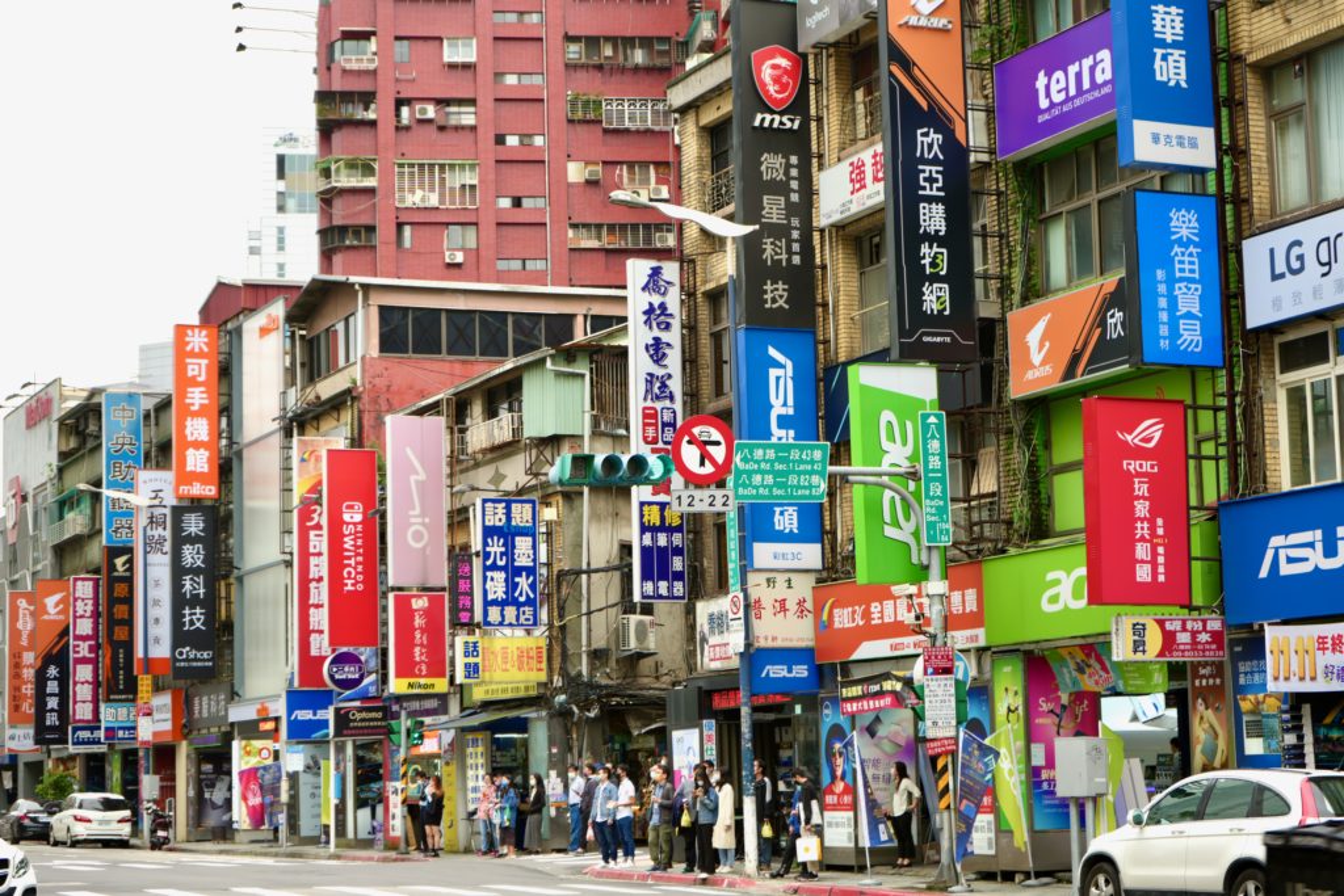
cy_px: 448
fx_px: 2614
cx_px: 672
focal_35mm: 70
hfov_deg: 28.8
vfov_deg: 19.5
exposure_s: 1/125
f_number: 5.6
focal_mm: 70
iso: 100
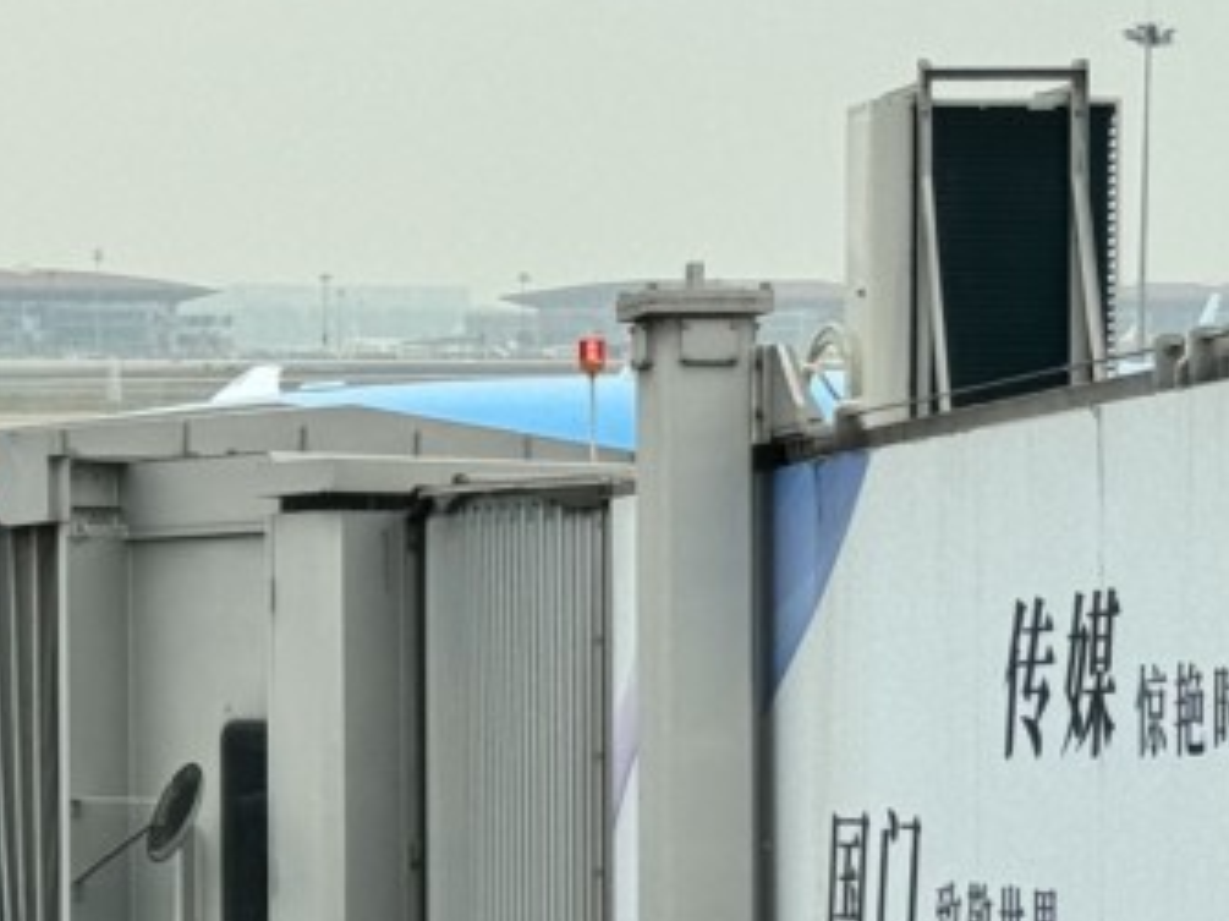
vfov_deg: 8.6
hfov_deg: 11.3
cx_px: -136
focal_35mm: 172
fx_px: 6104
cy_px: 954
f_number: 1.78
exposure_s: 1/1524
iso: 64
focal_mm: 6.76
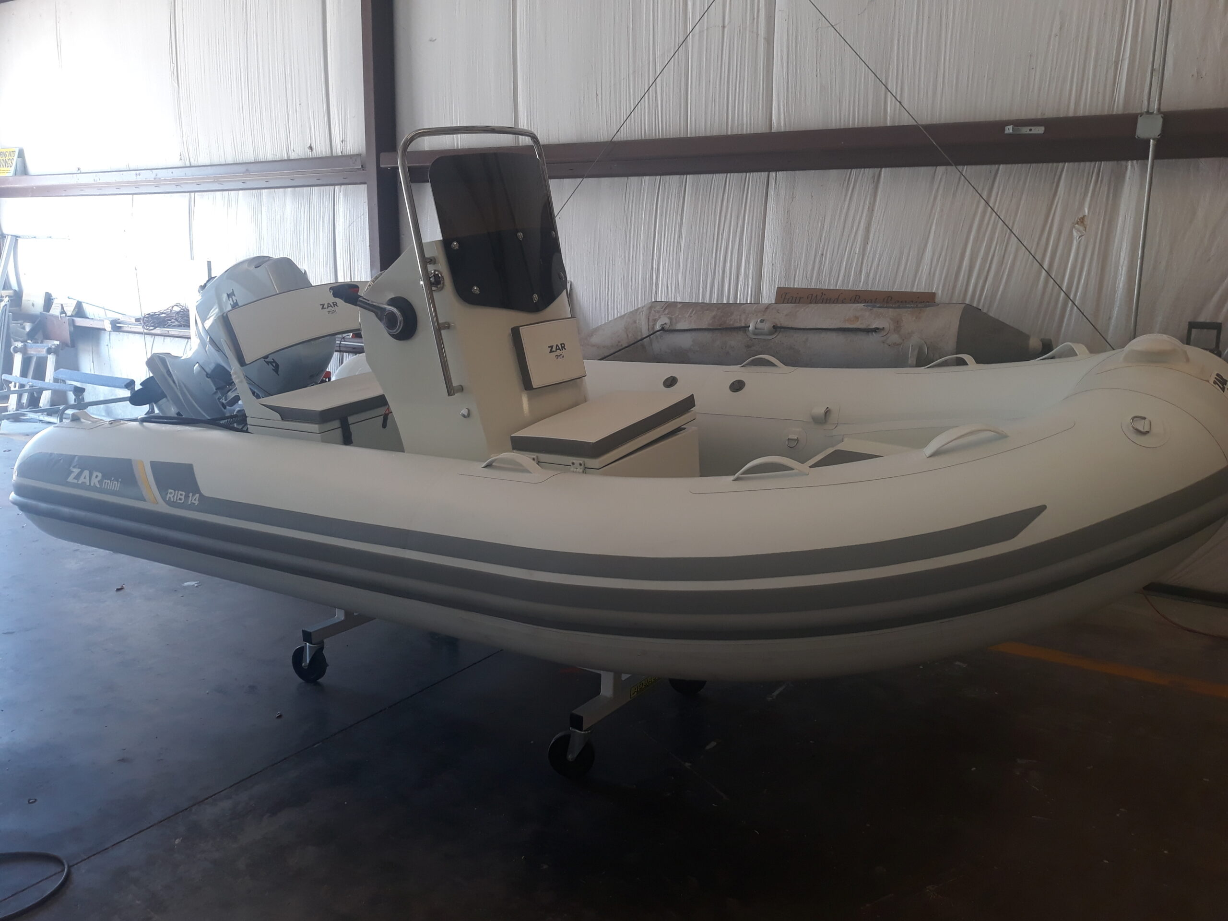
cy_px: 460
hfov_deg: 63.4
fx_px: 993
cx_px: 614
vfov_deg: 49.7
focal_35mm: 28
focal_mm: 3.7
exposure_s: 1/60
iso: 40
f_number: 1.7
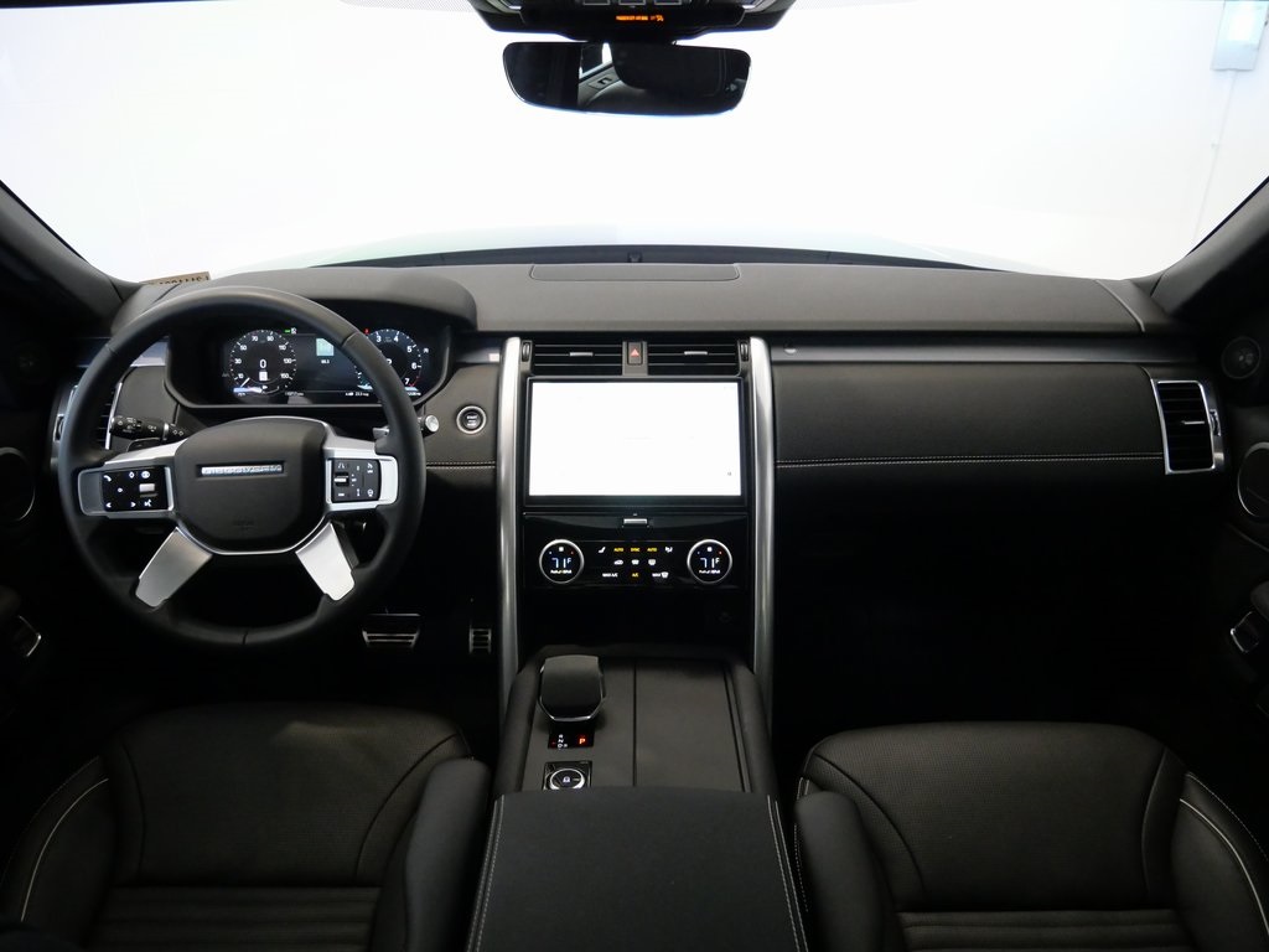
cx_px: 634
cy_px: 476
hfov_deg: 71.6
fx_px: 880
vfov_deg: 56.8
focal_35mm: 24
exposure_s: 1/40
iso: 3200
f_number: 3.5
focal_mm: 12
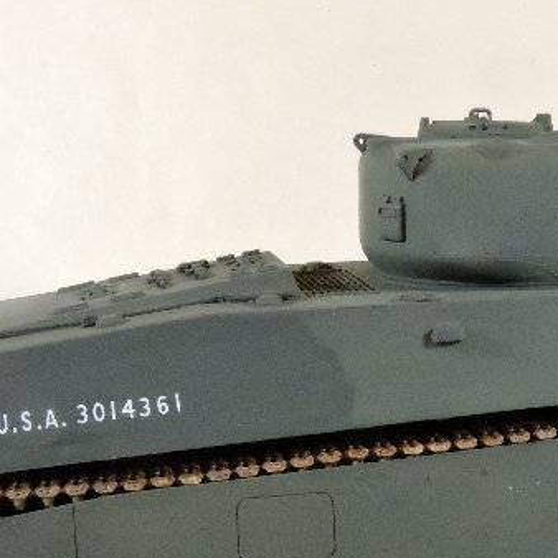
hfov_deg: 16.2
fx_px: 1933
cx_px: 505
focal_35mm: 106
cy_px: 410
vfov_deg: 16.4
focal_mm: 8.1
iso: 1600
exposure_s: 1/80
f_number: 6.3
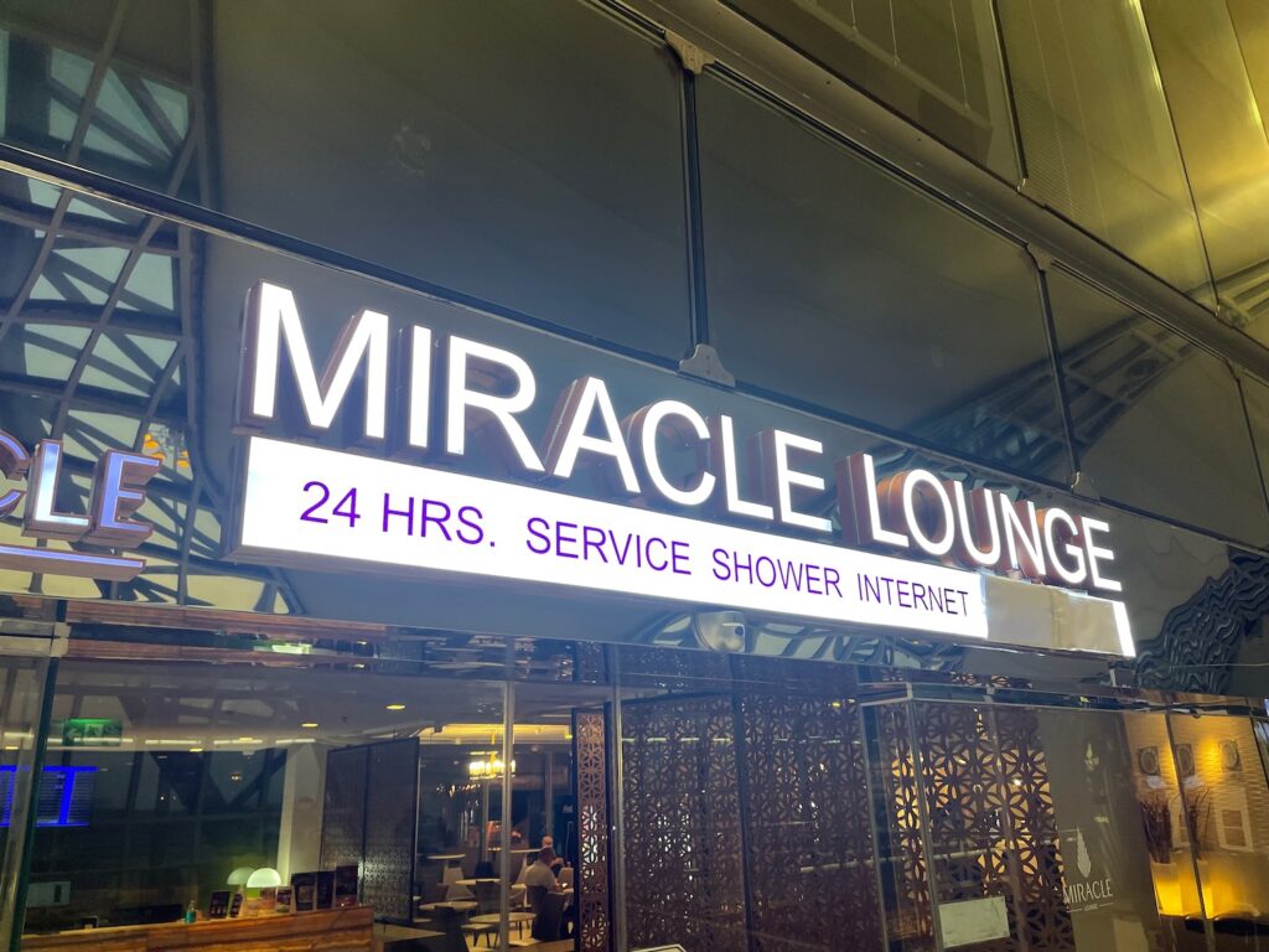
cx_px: 634
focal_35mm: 26
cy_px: 476
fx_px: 953
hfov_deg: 67.3
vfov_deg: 53.1
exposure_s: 1/100
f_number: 1.6
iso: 80
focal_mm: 5.1
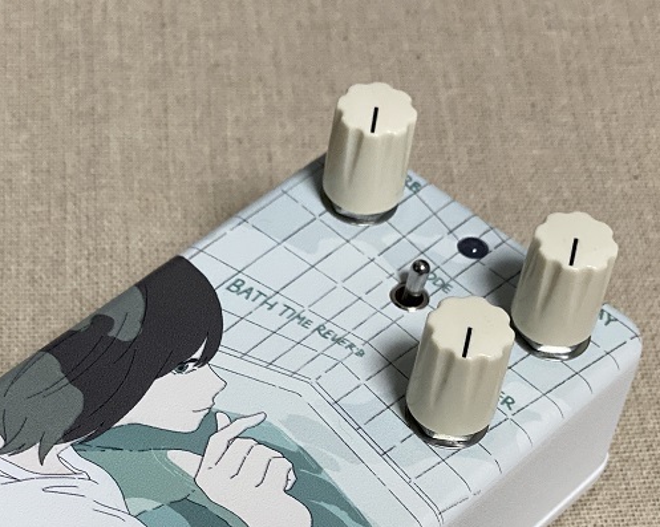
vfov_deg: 14.8
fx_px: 2011
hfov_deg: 18.6
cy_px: 479
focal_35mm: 103
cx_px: 240
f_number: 2
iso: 160
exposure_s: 1/100
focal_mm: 6
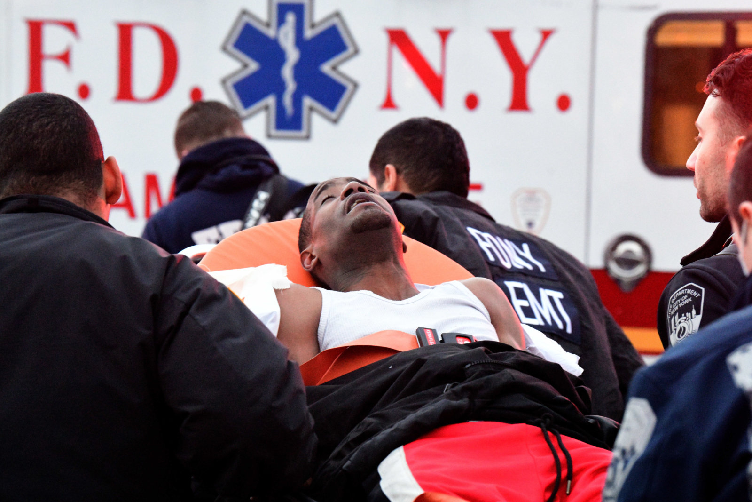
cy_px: 251
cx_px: 376
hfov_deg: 13.7
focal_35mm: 150
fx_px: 3133
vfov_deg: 9.2
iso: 25600
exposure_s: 1/640
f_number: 6.3
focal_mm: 150
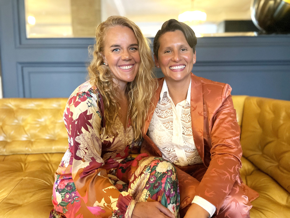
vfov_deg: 53.1
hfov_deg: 67.3
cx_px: 145
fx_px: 218
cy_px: 109
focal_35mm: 26
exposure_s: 1/30
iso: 1000
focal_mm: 4.2
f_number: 1.6
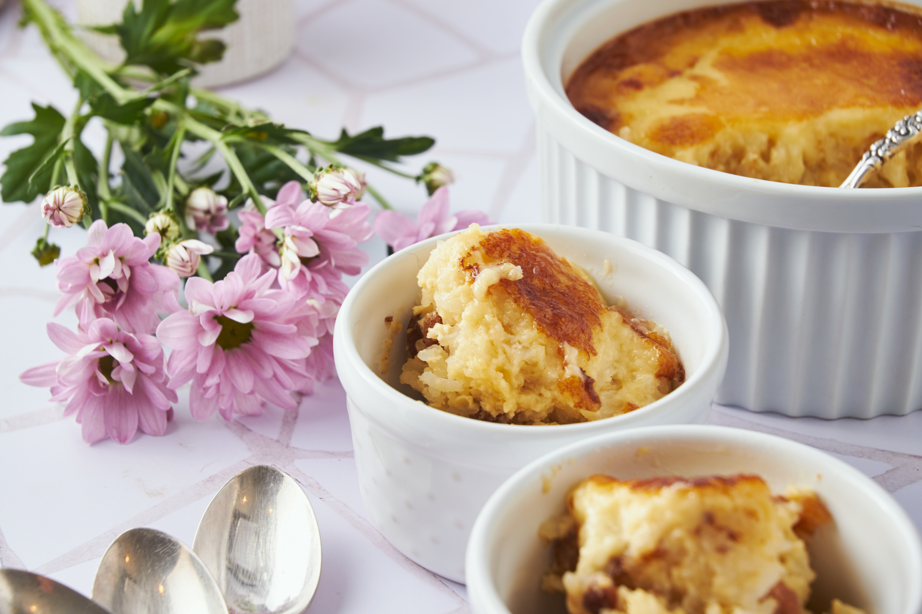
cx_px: 461
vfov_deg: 13.0
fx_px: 2689
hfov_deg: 19.5
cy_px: 307
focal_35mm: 105
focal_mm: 70
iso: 100
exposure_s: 1/100
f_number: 8
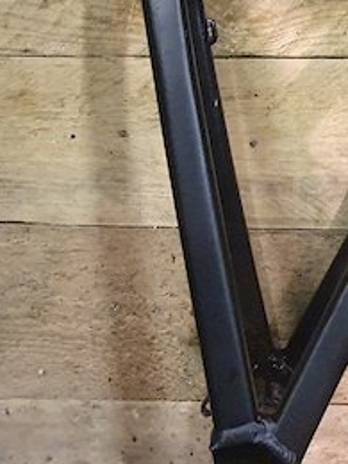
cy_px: -157
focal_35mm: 80
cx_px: 400
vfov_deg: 21.7
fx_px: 1072
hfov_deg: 17.7
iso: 640
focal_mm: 4.32
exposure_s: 1/50
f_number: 1.5
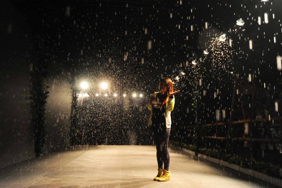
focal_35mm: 31
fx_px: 243
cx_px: 141
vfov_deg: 42.3
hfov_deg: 60.3
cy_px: 94
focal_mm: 31
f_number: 4
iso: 1600
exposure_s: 1/400
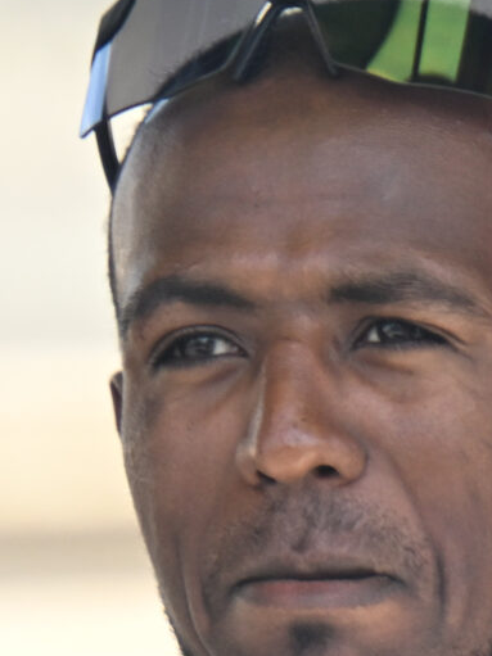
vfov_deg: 1.0
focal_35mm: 2081
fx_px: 39453
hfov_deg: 0.7
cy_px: 723
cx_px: 360
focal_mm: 360
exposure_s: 1/640
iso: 560
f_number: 5.6
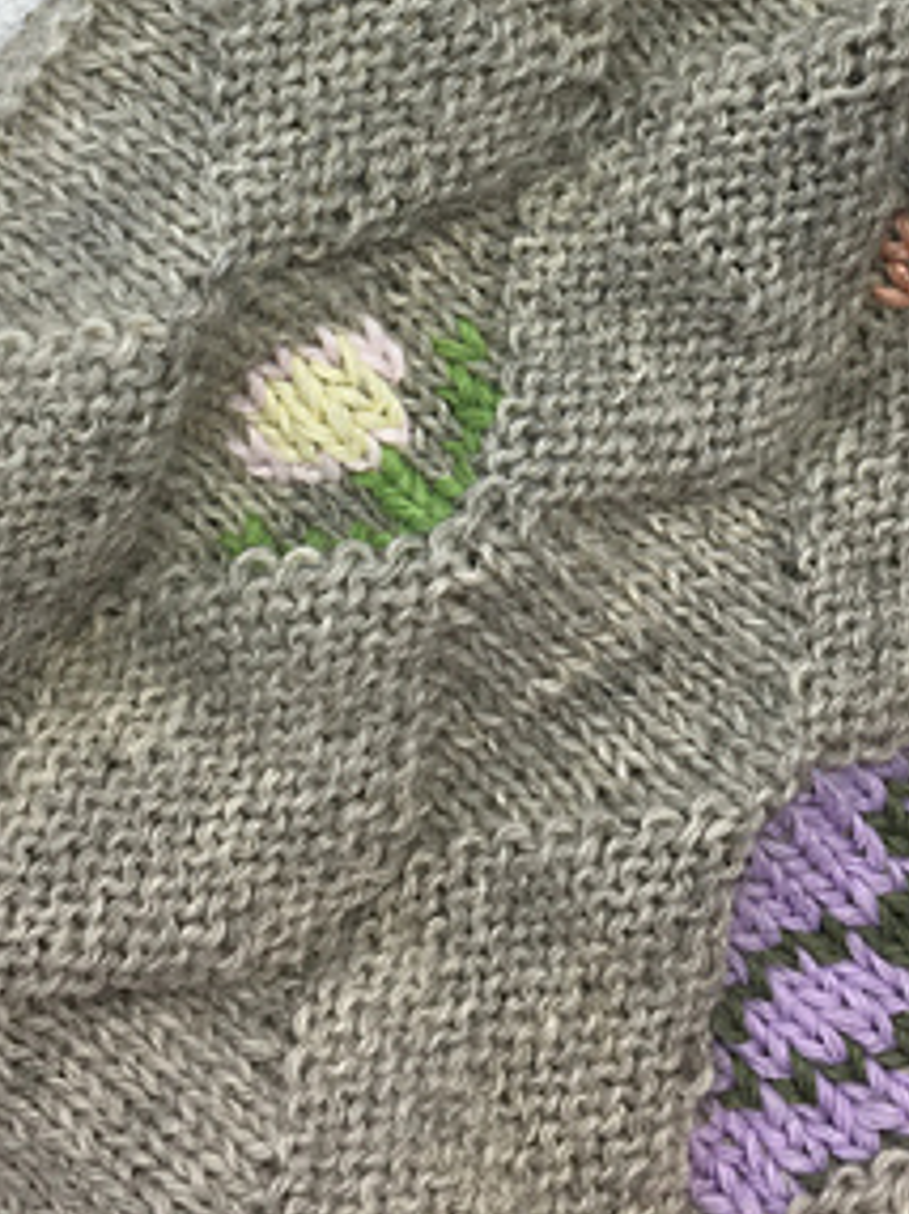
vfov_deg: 28.7
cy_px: 123
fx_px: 2279
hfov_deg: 22.5
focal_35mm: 65
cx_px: 535
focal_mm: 4.15
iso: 32
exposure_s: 1/50
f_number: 2.2
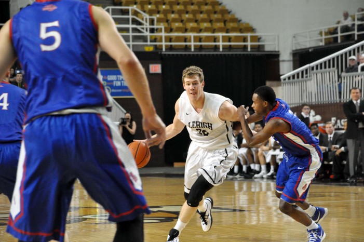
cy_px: 121
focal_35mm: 129
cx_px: 182
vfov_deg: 10.6
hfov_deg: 15.9
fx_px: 1303
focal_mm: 86
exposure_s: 1/320
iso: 3200
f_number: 4.5
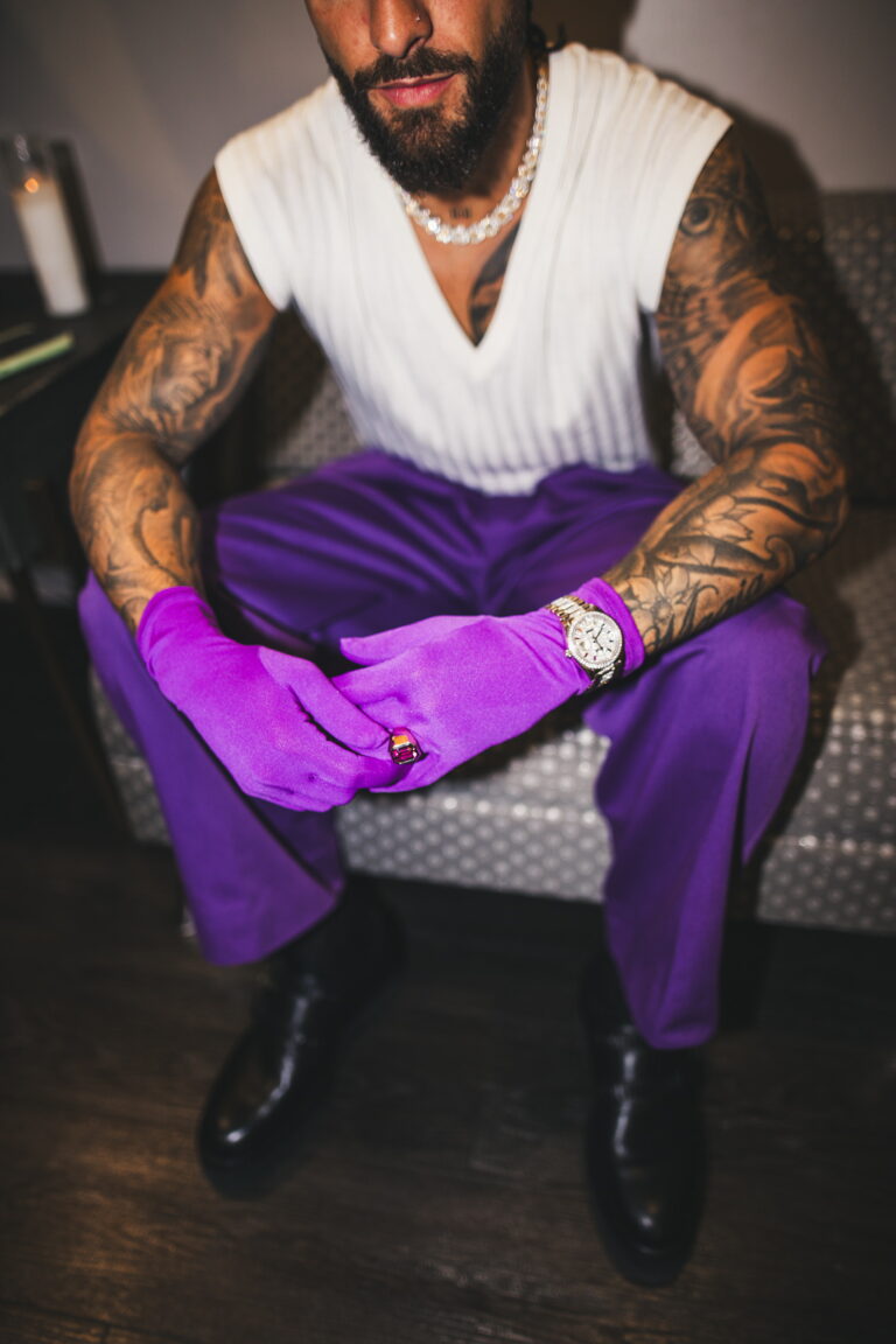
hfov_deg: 53.1
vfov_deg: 73.7
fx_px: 896
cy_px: 672
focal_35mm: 24
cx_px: 448
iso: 125
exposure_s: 1/200
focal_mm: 24
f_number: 1.4
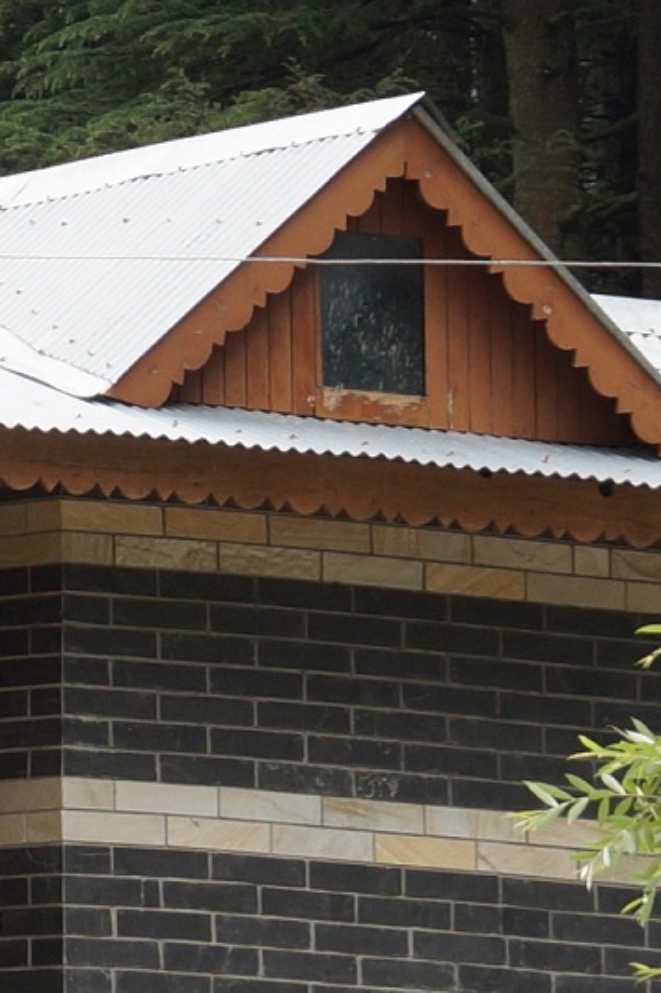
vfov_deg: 5.6
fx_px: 10134
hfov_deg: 3.6
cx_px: -1687
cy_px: -455
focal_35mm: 368
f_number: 5.6
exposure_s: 1/160
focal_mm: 45
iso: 200
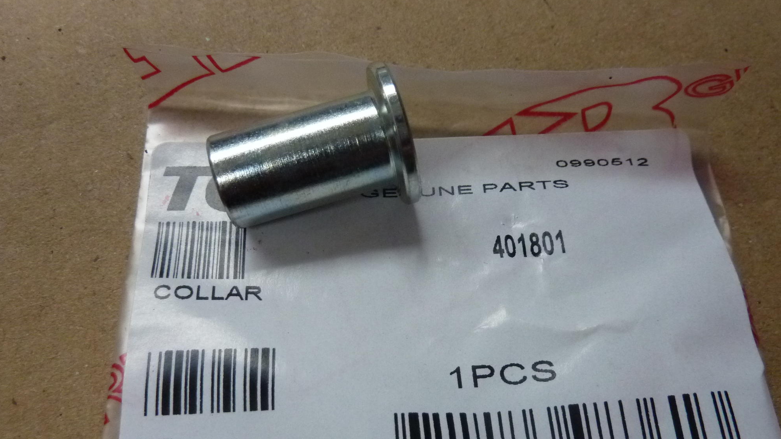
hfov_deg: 67.9
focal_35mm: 28
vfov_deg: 41.1
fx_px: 580
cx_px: 387
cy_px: 286
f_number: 3.3
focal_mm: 4.1
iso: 400
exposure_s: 1/125
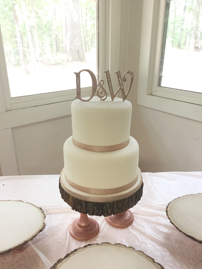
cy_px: 134
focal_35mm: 29
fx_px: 226
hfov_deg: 48.2
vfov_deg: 61.7
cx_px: 101
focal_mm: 4.15
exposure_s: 1/30
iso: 125
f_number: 2.2
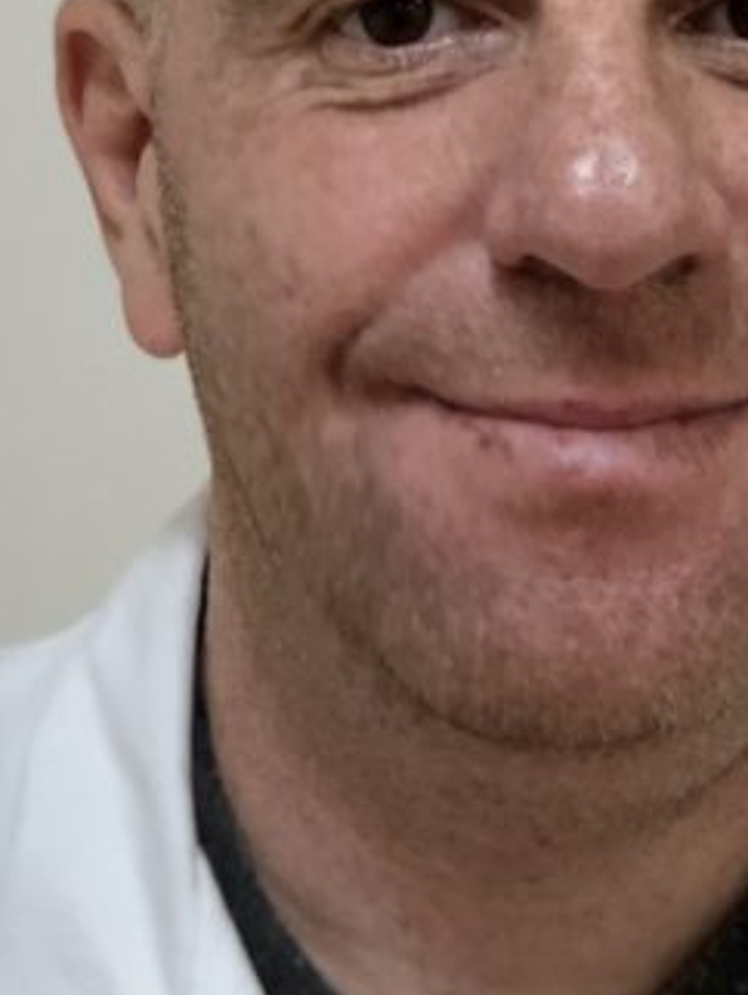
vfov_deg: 10.9
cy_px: 136
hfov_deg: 8.2
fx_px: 5208
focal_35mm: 181
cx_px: 529
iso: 125
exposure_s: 1/33
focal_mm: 6.6
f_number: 2.8
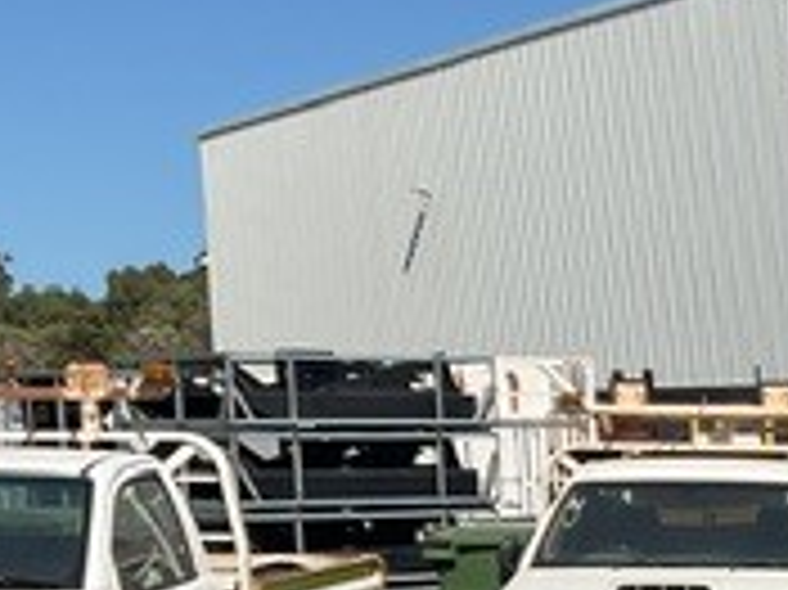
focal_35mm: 106
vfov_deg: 13.3
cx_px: 1099
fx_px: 2411
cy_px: 838
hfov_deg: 17.2
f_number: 1.8
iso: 16
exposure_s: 1/2801
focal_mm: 3
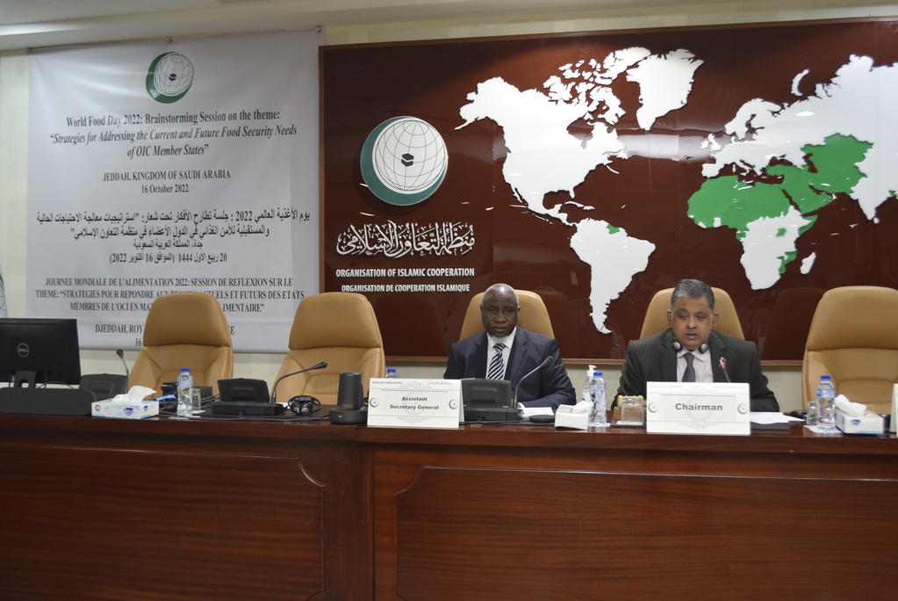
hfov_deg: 53.1
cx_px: 449
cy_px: 300
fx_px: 899
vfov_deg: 36.9
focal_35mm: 36
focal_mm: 24
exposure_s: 1/60
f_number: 4
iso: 1000
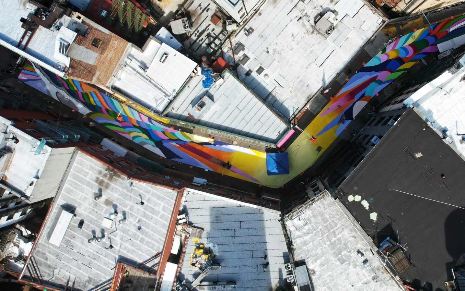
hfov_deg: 59.1
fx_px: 406
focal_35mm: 32
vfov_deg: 39.4
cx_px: 280
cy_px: 129
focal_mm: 8.38
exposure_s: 1/1500
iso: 130
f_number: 2.8
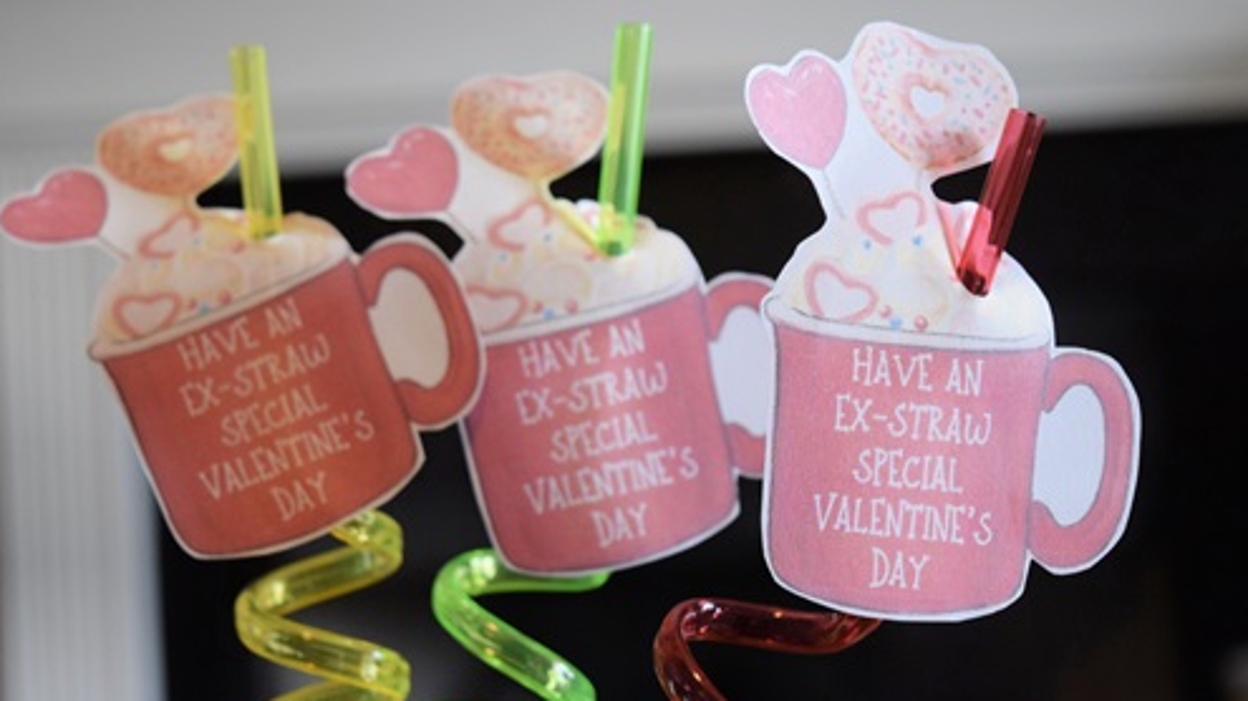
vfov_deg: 16.5
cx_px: 623
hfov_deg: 29.0
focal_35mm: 73
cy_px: 382
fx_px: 2415
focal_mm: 46
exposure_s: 1/60
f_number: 5
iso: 1400
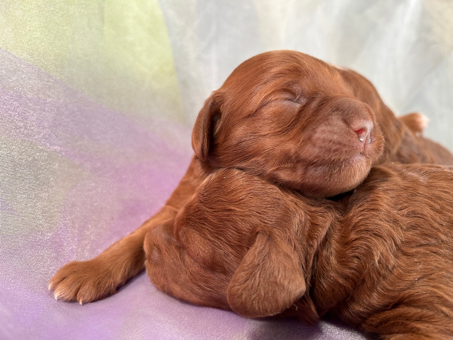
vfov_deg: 53.1
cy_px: 170
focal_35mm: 26
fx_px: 340
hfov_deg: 67.3
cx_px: 226
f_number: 1.5
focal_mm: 5.7
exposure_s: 1/120
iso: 125
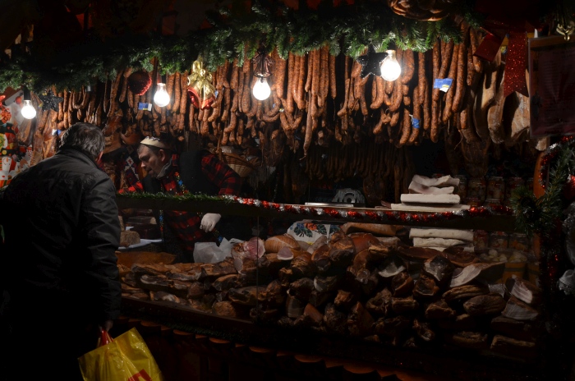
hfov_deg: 67.5
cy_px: 190
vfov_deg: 47.8
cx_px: 288
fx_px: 430
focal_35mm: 27
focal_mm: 18
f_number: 5.6
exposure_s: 1/125
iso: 360
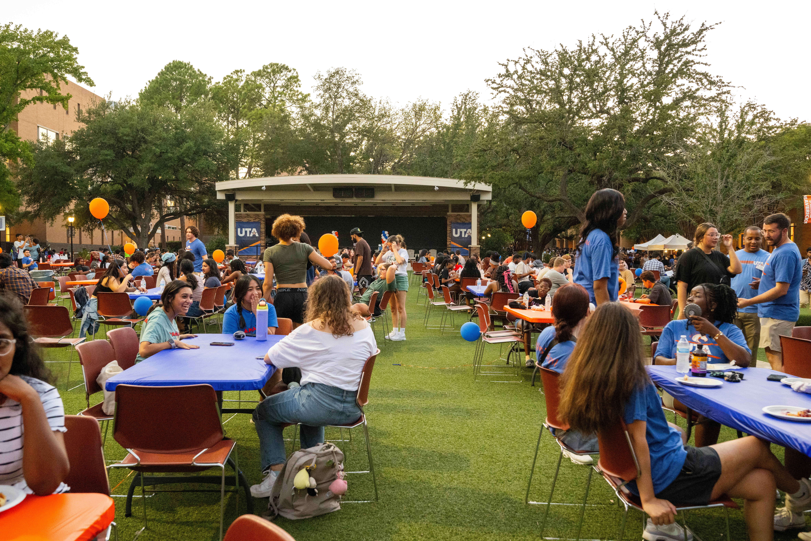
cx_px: 406
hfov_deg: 61.9
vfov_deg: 43.6
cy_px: 270
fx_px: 676
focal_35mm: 30
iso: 5000
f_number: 5.6
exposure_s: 1/125
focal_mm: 30
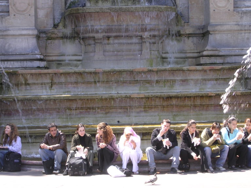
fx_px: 689
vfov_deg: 15.6
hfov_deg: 20.7
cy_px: 94
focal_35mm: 95
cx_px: 126
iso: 100
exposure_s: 1/88.7
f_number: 4.4
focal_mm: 14.5
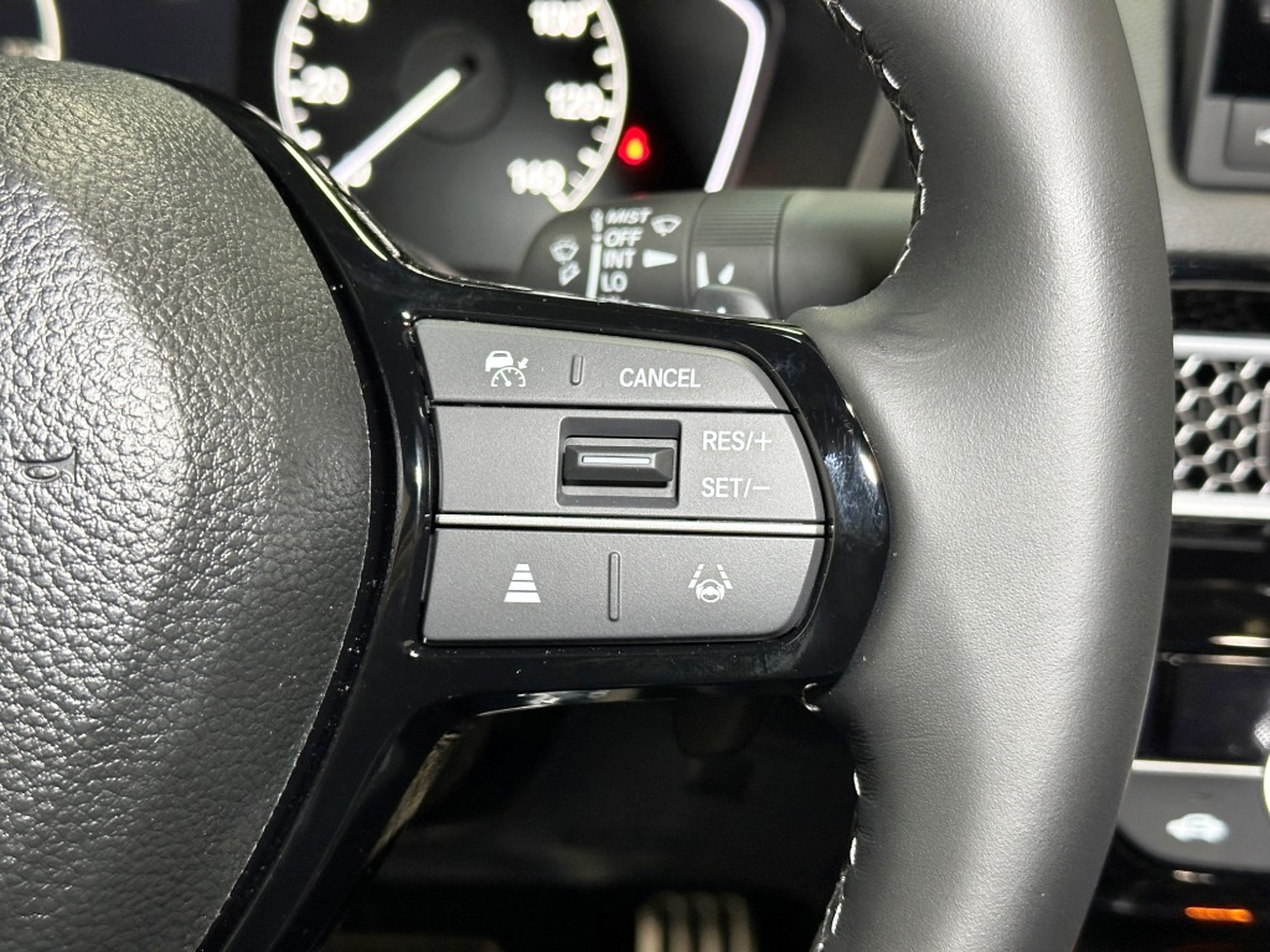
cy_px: 476
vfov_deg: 30.3
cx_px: 635
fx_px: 1761
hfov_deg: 39.7
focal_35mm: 48
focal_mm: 6.86
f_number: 1.78
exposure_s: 1/40
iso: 400
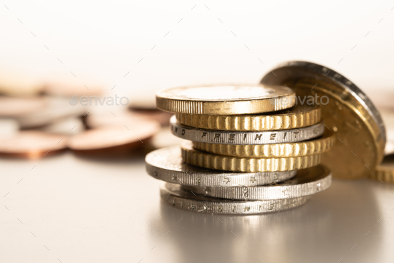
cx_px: 197
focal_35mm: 70
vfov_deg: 19.5
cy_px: 132
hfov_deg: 28.8
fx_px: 766
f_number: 11
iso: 100
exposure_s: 1/160
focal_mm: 70
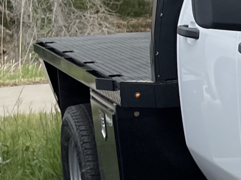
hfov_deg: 10.5
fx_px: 1030
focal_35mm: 148
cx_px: 663
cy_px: 151
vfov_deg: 10.0
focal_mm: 4.2
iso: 32
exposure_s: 1/2882
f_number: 1.6
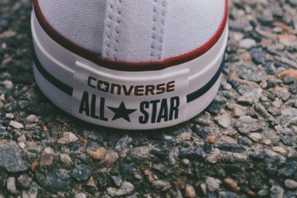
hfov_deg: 17.9
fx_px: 915
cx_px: -16
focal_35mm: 111
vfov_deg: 11.9
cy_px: -67
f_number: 2.8
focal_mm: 27
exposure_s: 1/250
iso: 200
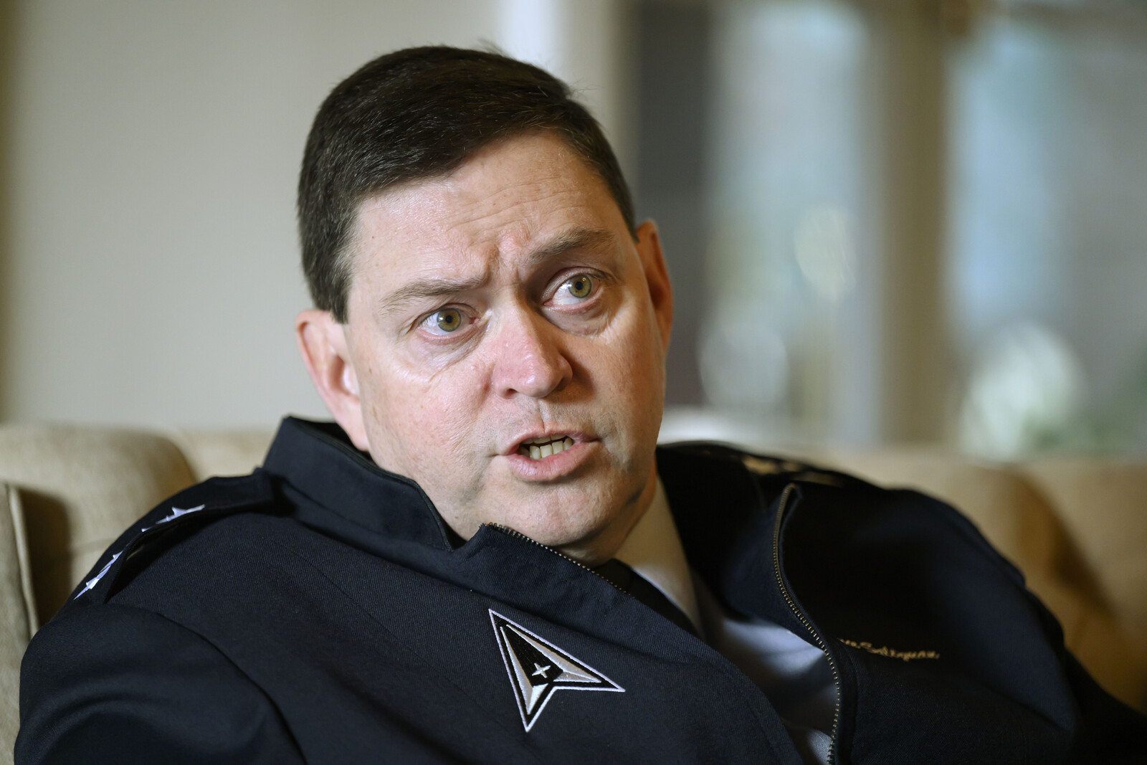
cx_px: 574
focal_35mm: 175
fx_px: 5576
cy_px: 382
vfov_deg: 7.8
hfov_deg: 11.7
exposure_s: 1/250
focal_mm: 175
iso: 3200
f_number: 2.8
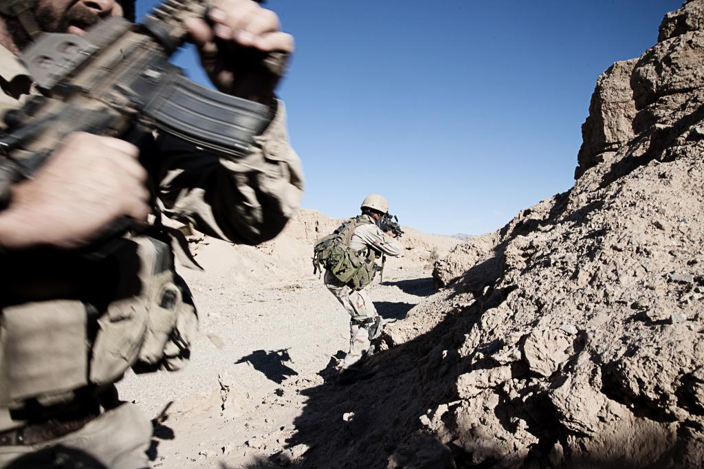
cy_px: 234
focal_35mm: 24
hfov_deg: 73.8
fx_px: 469
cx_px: 352
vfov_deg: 53.1
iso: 250
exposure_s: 1/200
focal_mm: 24
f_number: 16
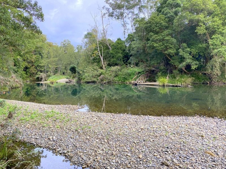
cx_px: 113
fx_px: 169
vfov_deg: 52.9
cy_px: 84
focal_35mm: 26
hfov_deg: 67.4
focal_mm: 4.25
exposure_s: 1/541
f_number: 1.8
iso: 32
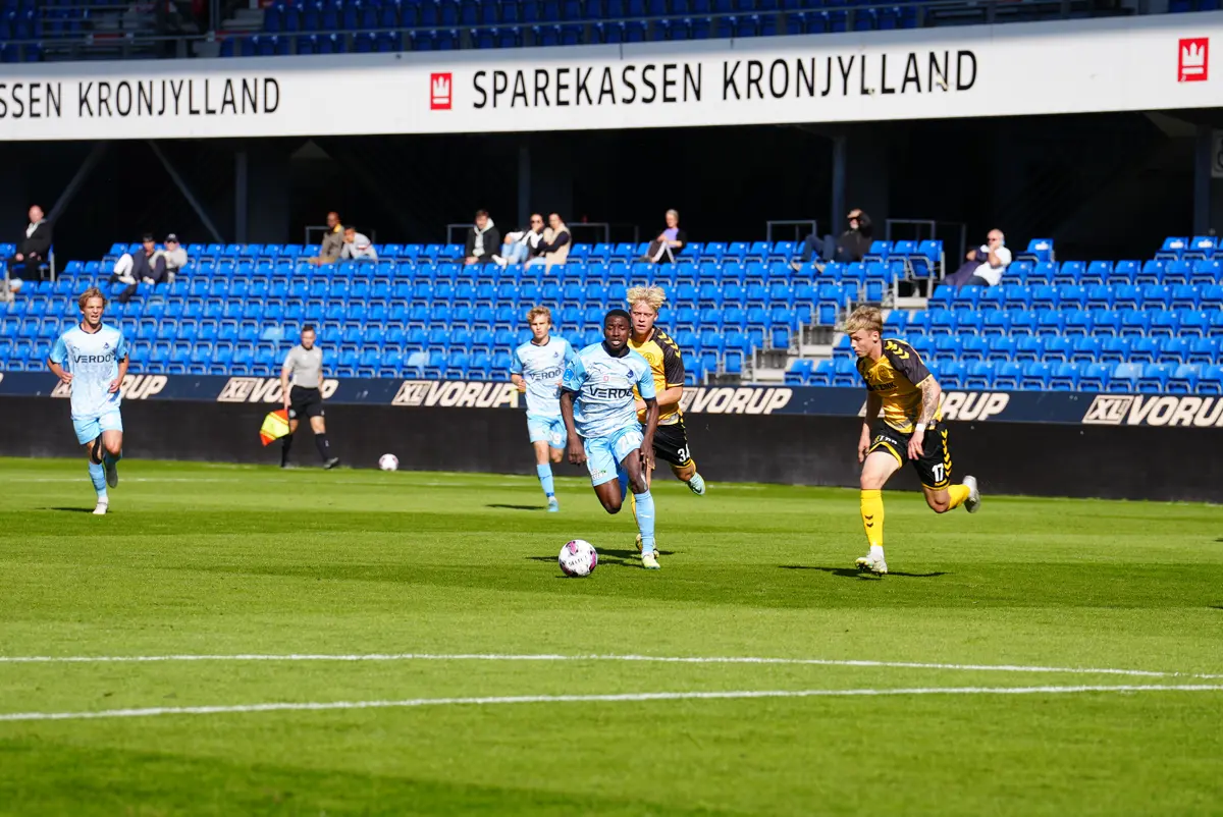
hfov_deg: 10.3
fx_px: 6799
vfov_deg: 6.9
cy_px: 408
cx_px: 612
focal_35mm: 200
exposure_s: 1/400
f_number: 5
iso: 80
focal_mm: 200
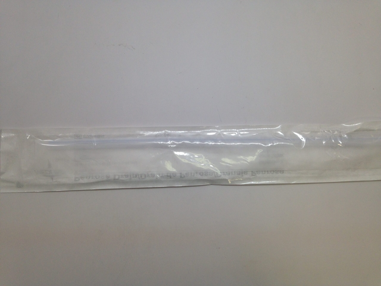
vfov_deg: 42.9
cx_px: 190
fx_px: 363
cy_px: 143
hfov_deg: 55.4
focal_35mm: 33
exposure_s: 1/120
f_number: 2.4
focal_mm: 4.12
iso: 64
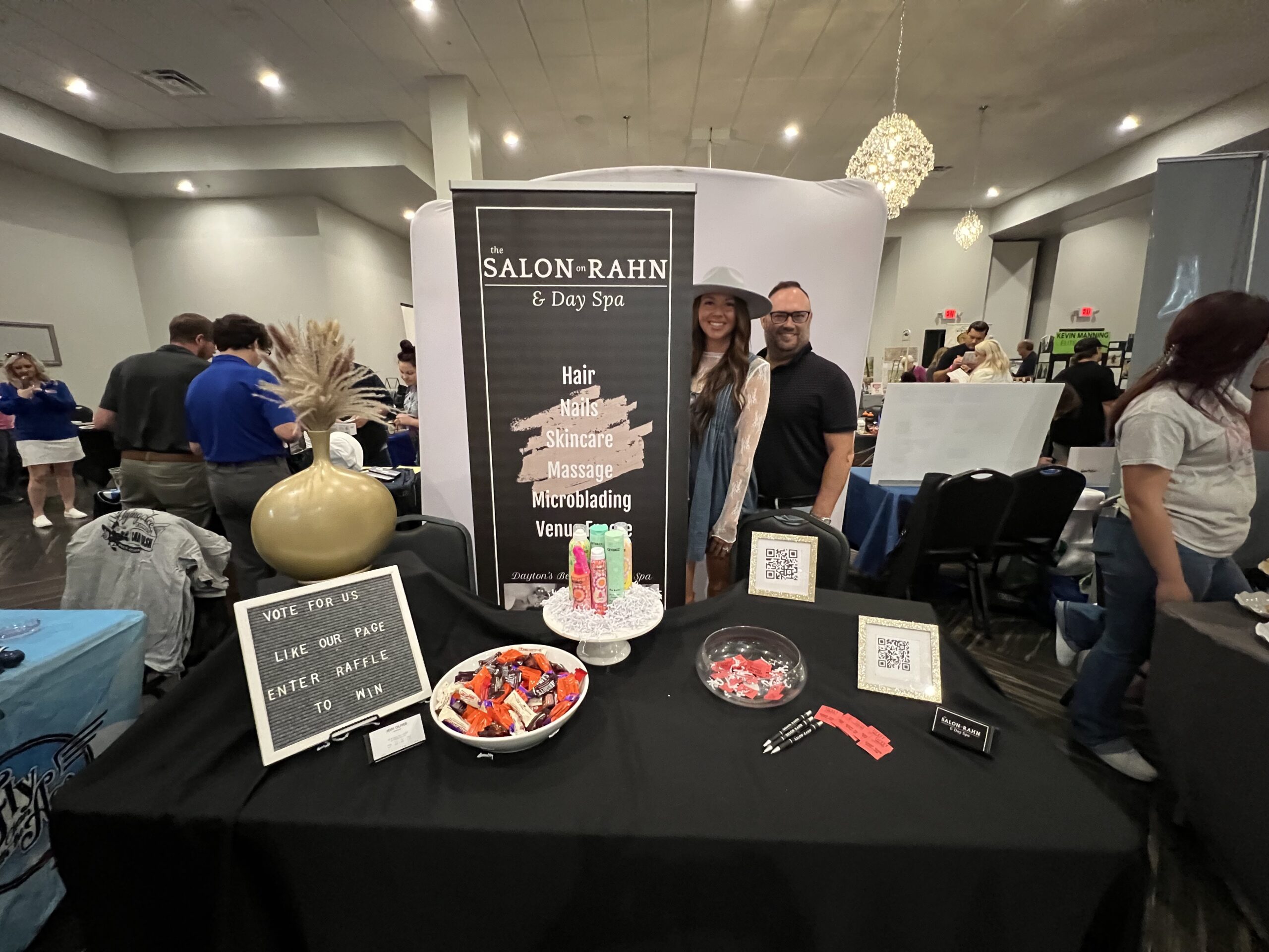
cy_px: 476
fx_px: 477
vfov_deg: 89.9
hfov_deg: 106.2
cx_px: 634
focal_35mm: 13
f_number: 1.8
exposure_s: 1/40
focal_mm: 1.57
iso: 1000
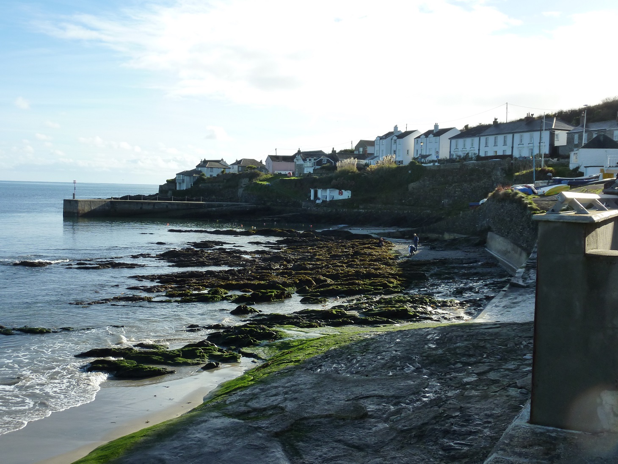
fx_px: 661
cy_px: 232
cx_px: 309
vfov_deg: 38.7
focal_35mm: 37
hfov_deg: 50.1
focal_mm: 6.1
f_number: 4.5
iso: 125
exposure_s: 1/400
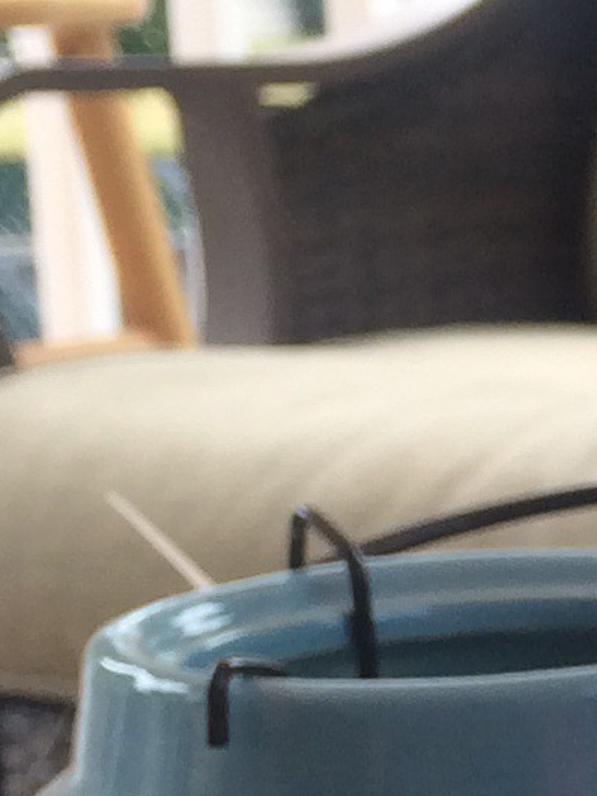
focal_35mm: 179
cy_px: 936
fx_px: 4114
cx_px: 1525
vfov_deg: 10.9
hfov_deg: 7.6
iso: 32
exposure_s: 1/224
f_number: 2.2
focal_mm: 4.15
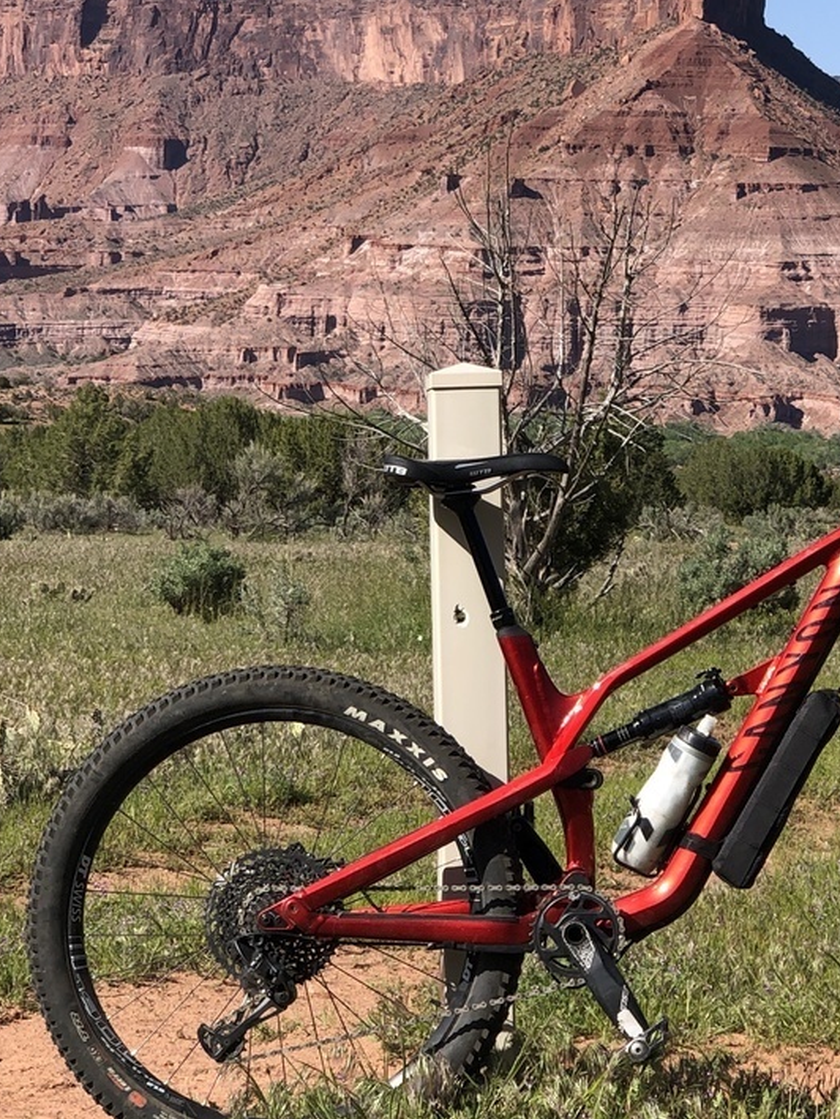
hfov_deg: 13.4
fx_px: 3558
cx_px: 612
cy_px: 324
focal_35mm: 110
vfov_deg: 17.8
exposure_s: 1/706
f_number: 2.4
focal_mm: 6
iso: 16
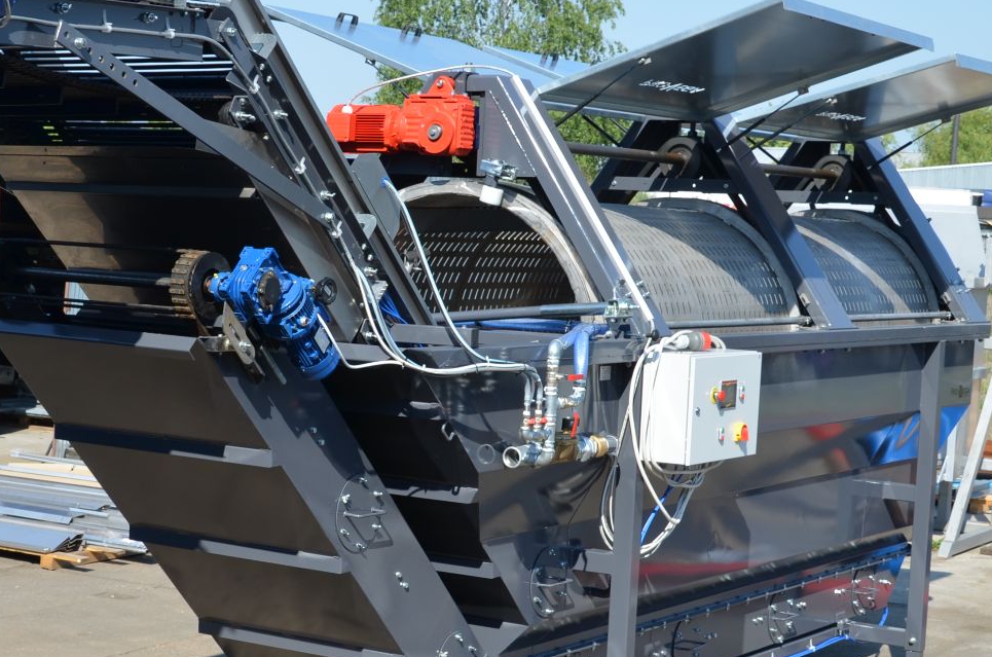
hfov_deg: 26.5
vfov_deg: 17.8
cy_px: 403
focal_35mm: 76
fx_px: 2090
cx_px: 302
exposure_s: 1/250
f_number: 8
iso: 160
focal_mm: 30
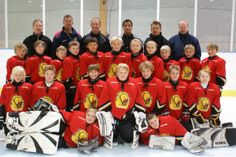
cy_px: 78
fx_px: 295
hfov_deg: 43.6
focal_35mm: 45
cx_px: 118
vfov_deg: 29.9
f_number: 5
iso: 400
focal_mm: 30
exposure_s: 1/20
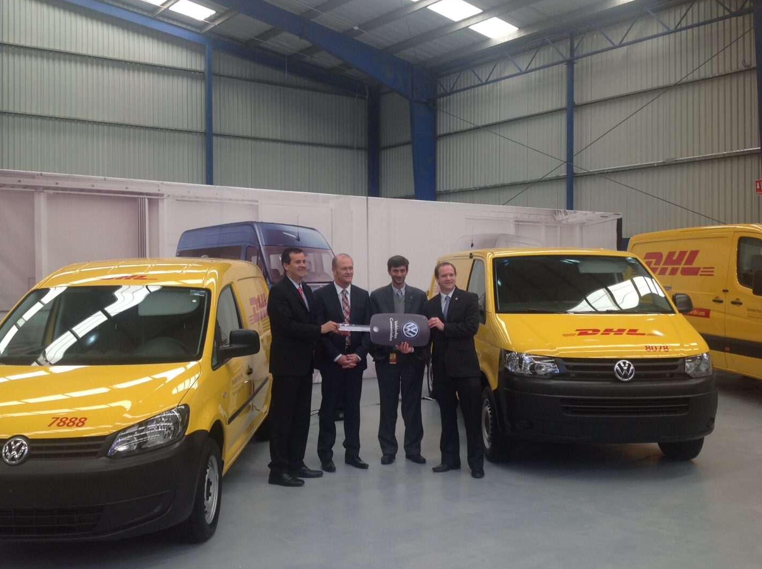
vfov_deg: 37.6
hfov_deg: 49.0
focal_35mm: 38
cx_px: 360
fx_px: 835
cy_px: 277
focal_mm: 4.28
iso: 50
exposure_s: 1/140
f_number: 2.4
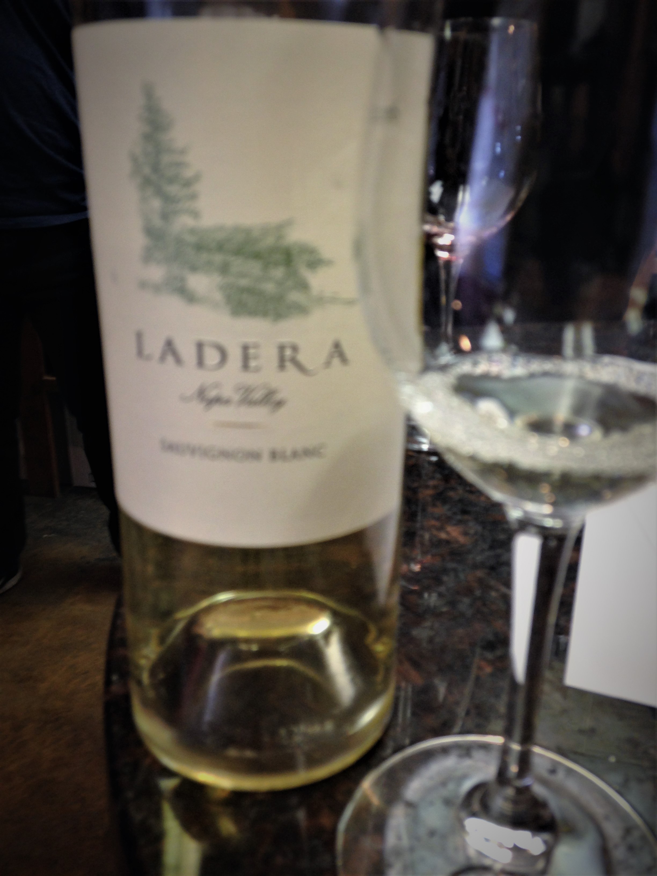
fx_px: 835
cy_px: 438
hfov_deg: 42.9
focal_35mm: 33
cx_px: 328
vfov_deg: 55.4
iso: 80
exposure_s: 1/20
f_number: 2.4
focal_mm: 4.12
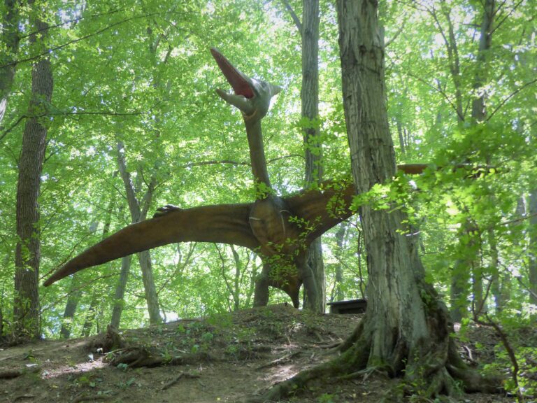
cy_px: 202
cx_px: 268
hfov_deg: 27.8
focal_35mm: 70
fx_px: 1086
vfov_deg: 21.0
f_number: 2.8
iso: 250
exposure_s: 1/60
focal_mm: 11.9
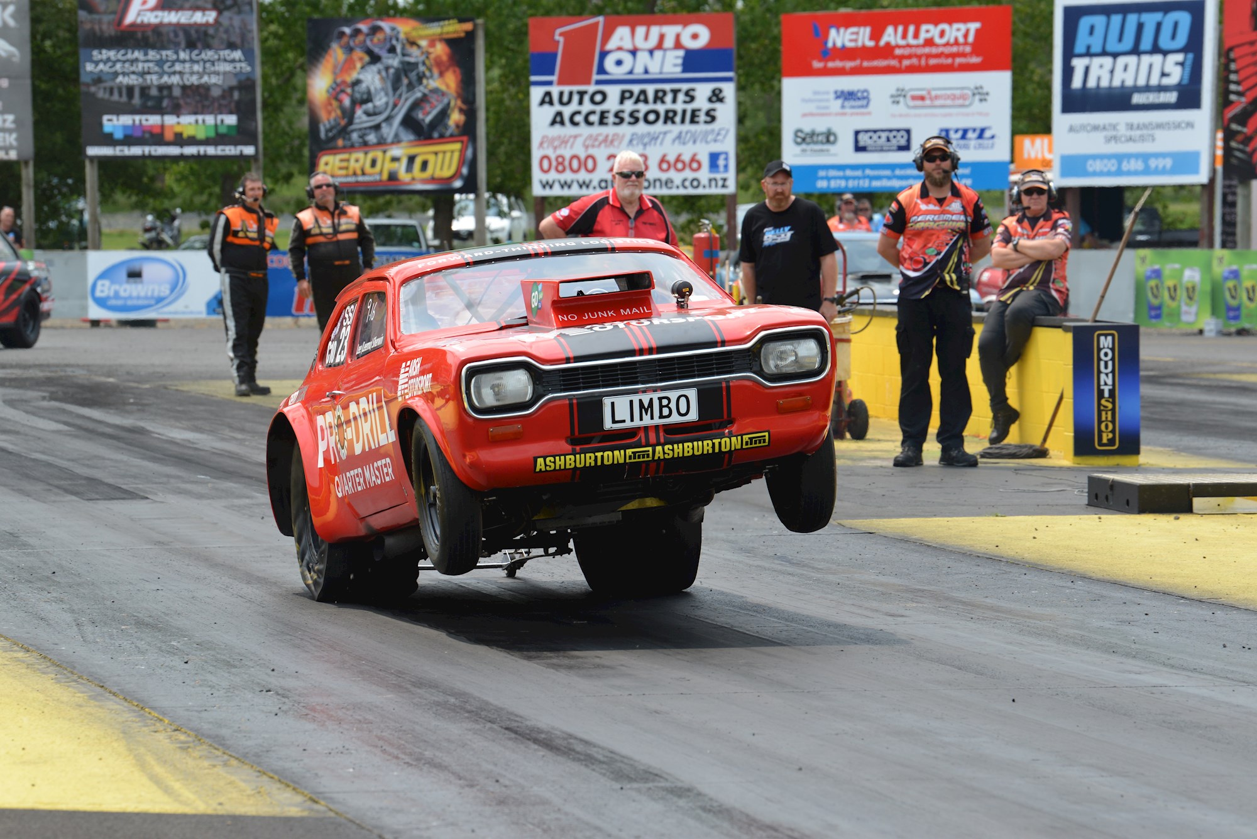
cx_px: 628
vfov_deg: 7.6
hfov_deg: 11.4
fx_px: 6287
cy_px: 420
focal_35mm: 180
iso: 400
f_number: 7.1
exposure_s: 1/800
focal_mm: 180
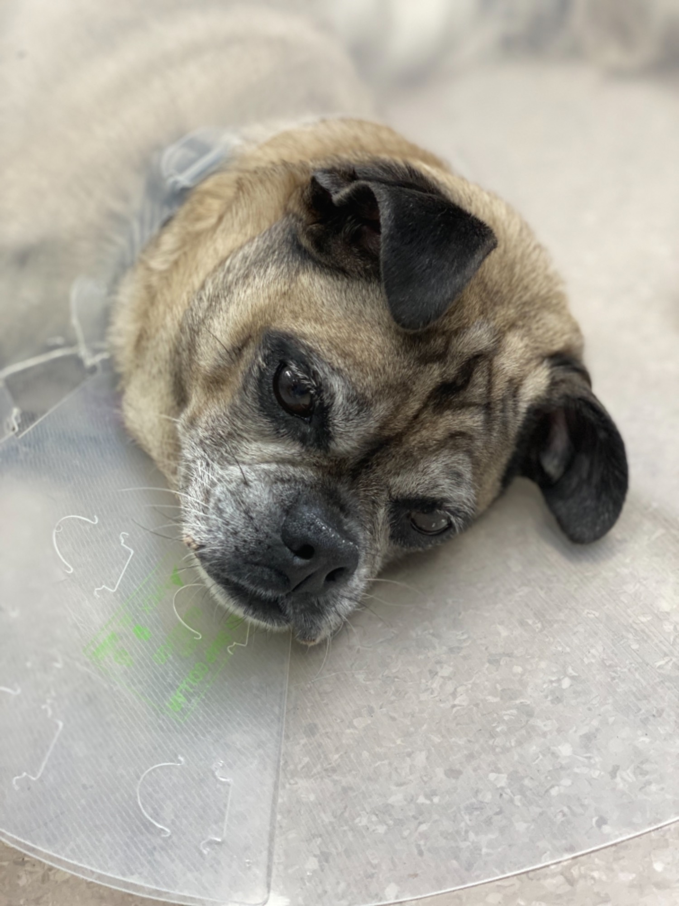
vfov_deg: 36.8
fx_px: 1360
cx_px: 340
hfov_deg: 28.0
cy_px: 453
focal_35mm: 52
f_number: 2
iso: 125
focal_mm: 6
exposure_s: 1/50
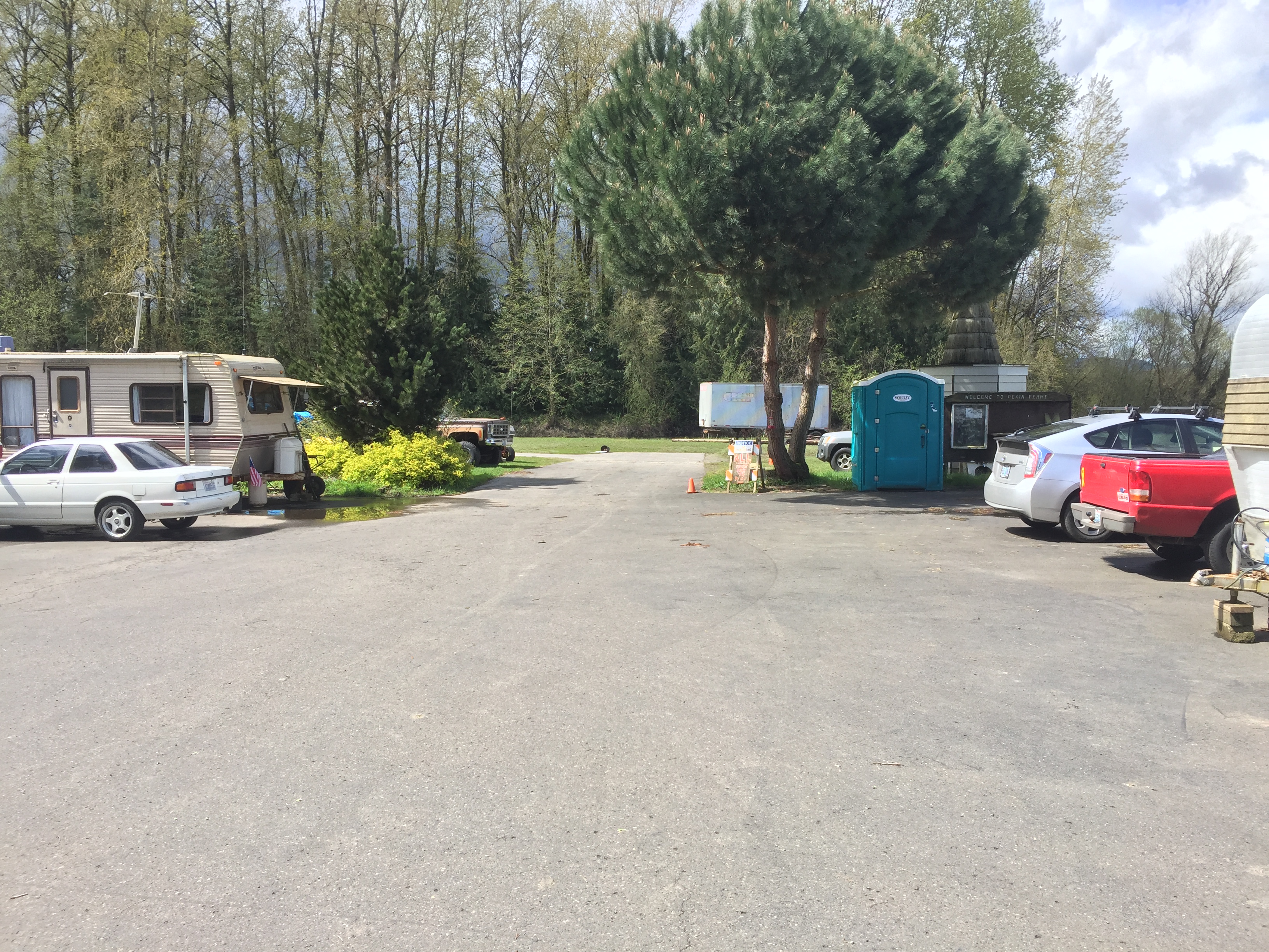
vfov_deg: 48.2
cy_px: 476
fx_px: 1063
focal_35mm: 29
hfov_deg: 61.7
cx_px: 634
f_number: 2.2
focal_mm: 4.15
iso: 32
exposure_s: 1/989
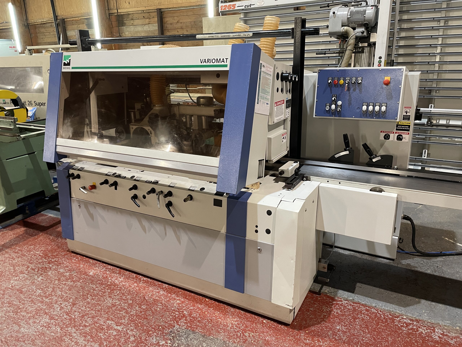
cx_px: 231
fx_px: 347
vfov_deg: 53.1
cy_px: 174
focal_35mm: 26
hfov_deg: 67.3
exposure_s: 1/50
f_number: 1.6
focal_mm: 4.2
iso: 200
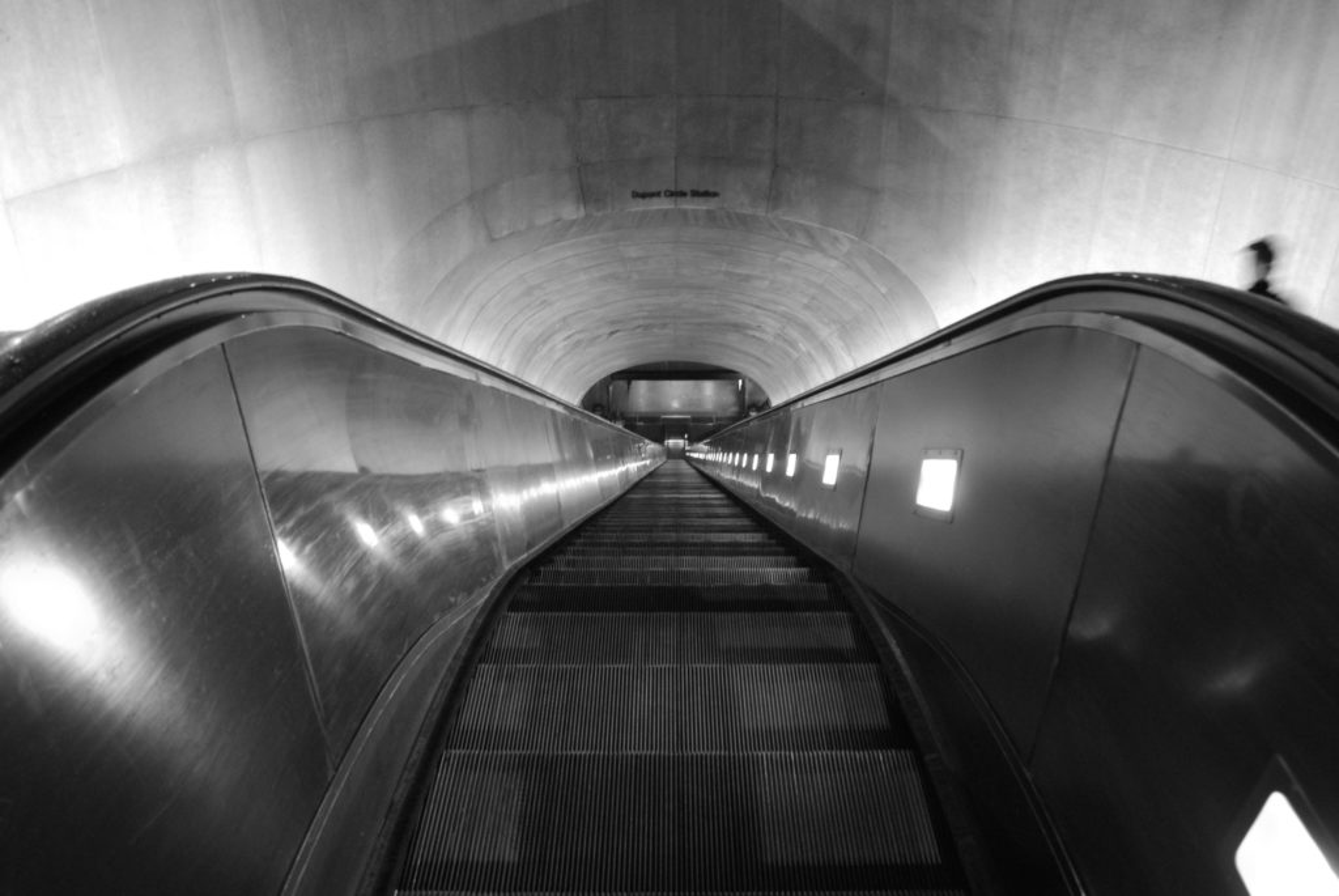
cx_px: 670
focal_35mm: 27
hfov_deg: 67.3
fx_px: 1005
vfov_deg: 48.0
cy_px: 448
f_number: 5.6
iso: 800
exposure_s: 1/2
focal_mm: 18
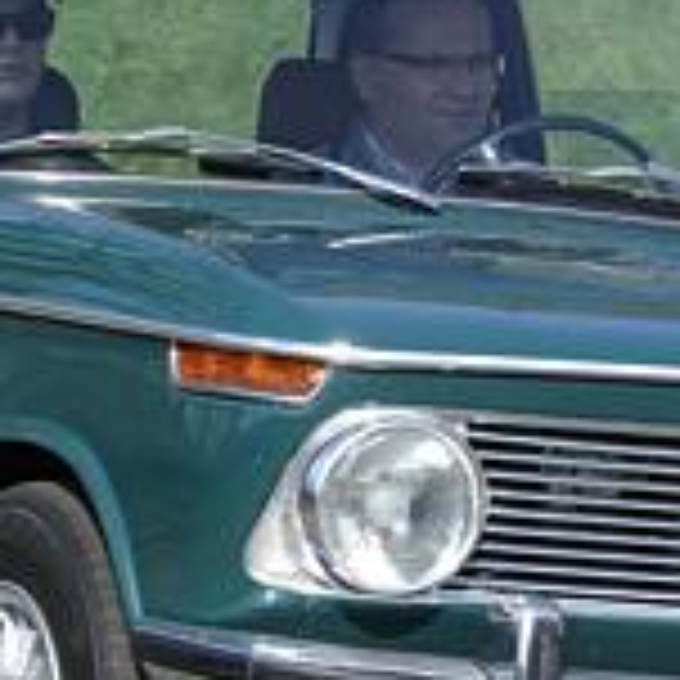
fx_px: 6201
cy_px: 527
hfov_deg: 6.3
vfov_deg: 6.3
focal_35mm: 279
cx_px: 540
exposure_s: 1/320
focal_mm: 62
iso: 320
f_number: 10
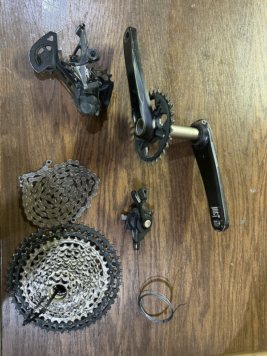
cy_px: 178
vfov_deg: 71.6
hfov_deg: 56.8
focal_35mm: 24
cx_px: 134
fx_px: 247
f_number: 1.78
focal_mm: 6.86
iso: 640
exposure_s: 1/40
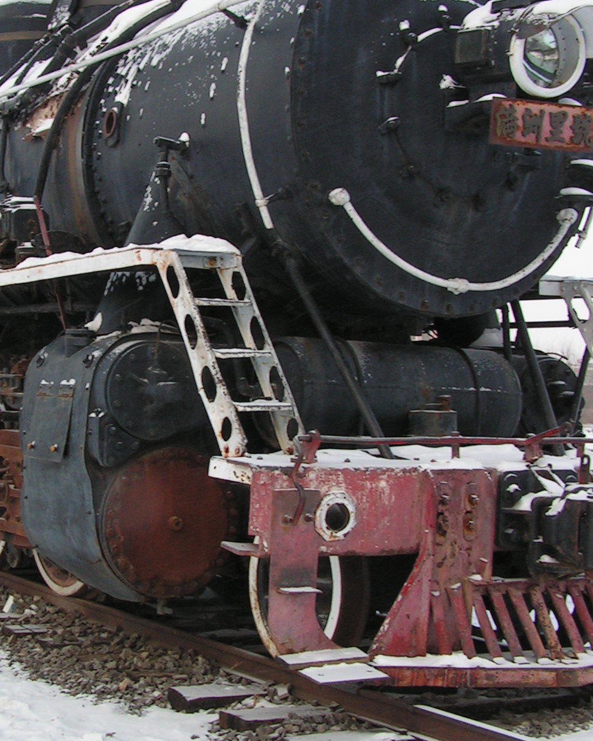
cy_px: 319
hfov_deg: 22.3
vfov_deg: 27.9
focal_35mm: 68
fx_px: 1492
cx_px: 174
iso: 50
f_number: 5.6
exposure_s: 1/80
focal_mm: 6.3
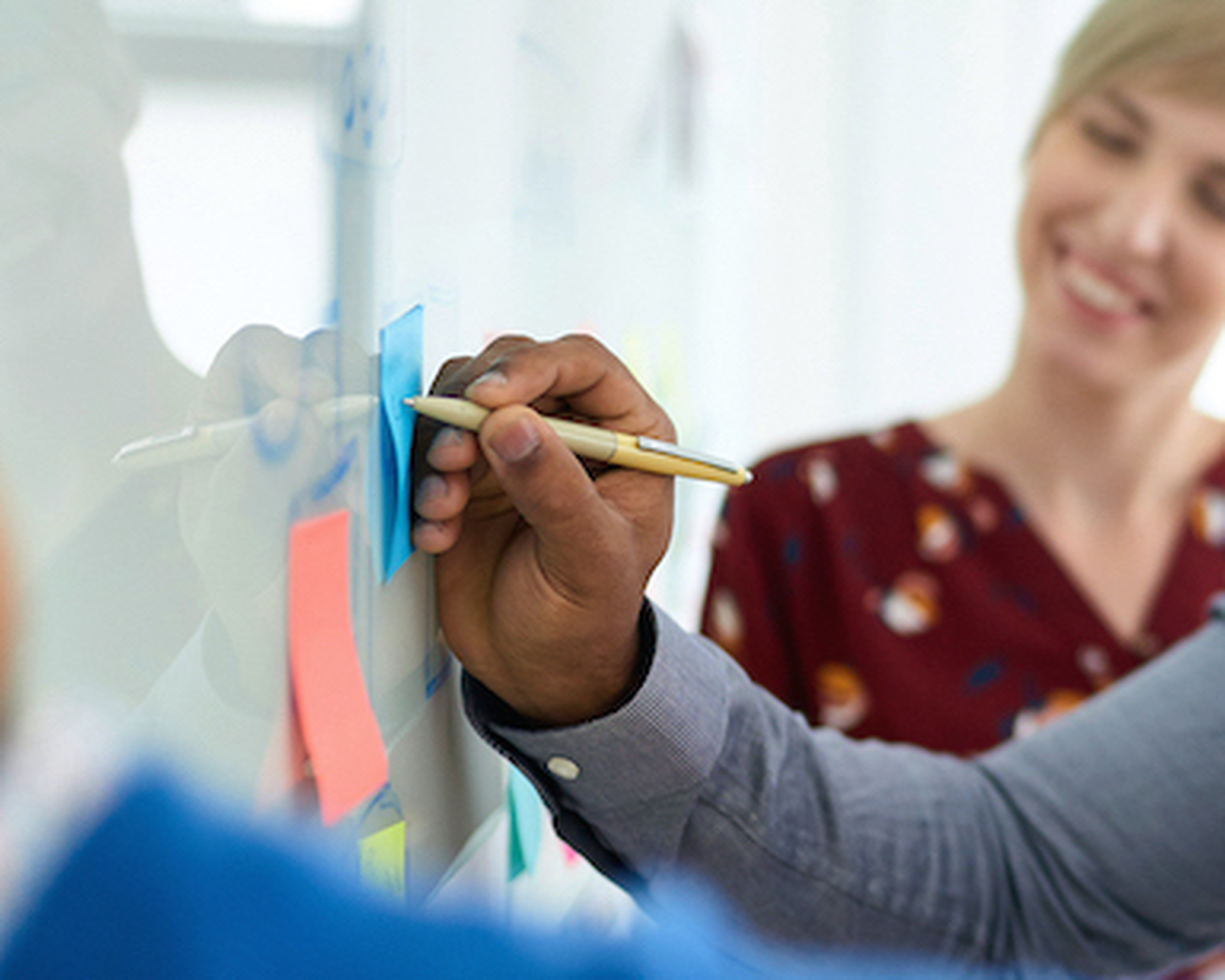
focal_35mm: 82
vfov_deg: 18.7
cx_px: 1521
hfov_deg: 21.4
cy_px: 528
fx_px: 2973
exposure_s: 1/320
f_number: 1.4
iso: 400
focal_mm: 35
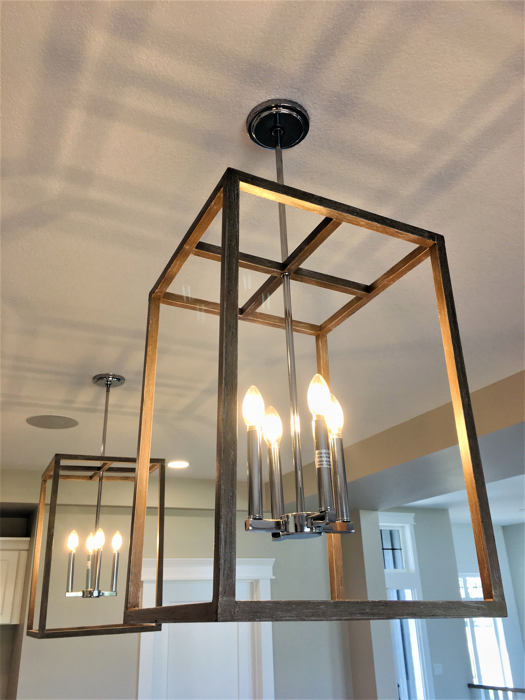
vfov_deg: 61.7
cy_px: 350
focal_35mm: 29
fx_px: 586
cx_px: 262
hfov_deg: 48.2
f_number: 2.2
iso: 25
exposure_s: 1/60
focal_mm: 4.15
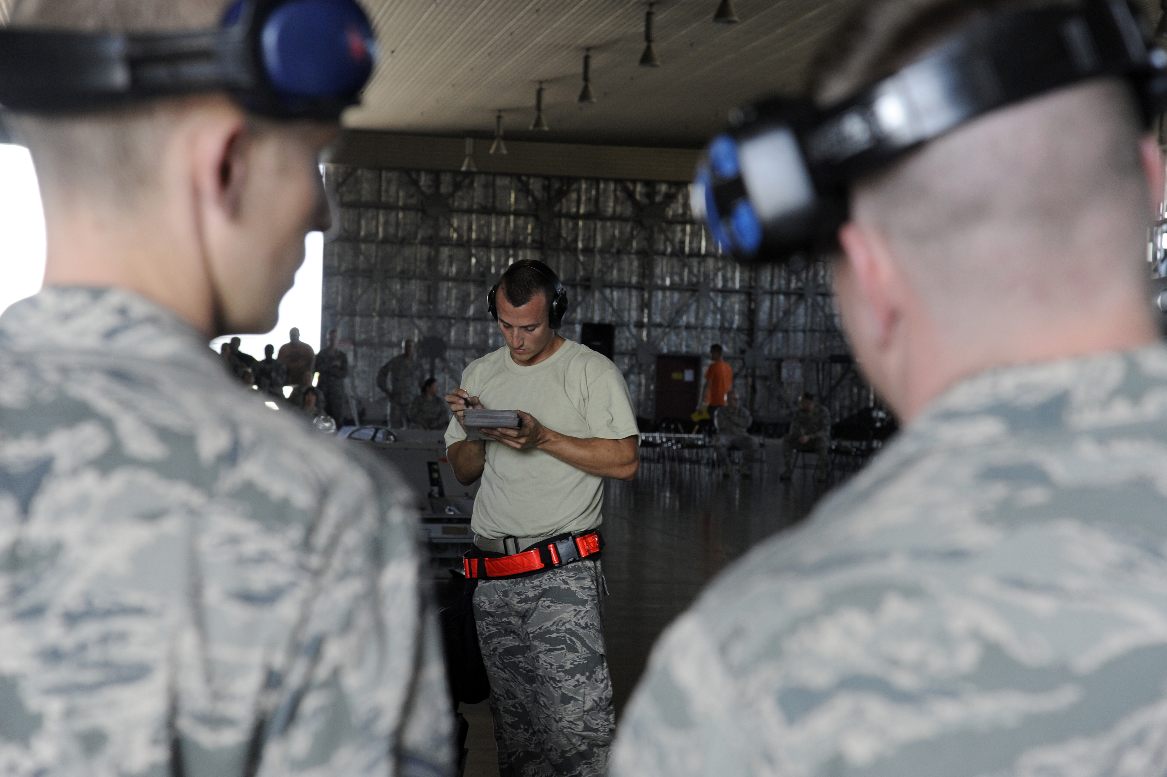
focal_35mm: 75
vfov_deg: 18.2
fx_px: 2430
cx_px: 584
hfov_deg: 27.0
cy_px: 388
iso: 1250
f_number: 5.6
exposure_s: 1/200
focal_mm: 75
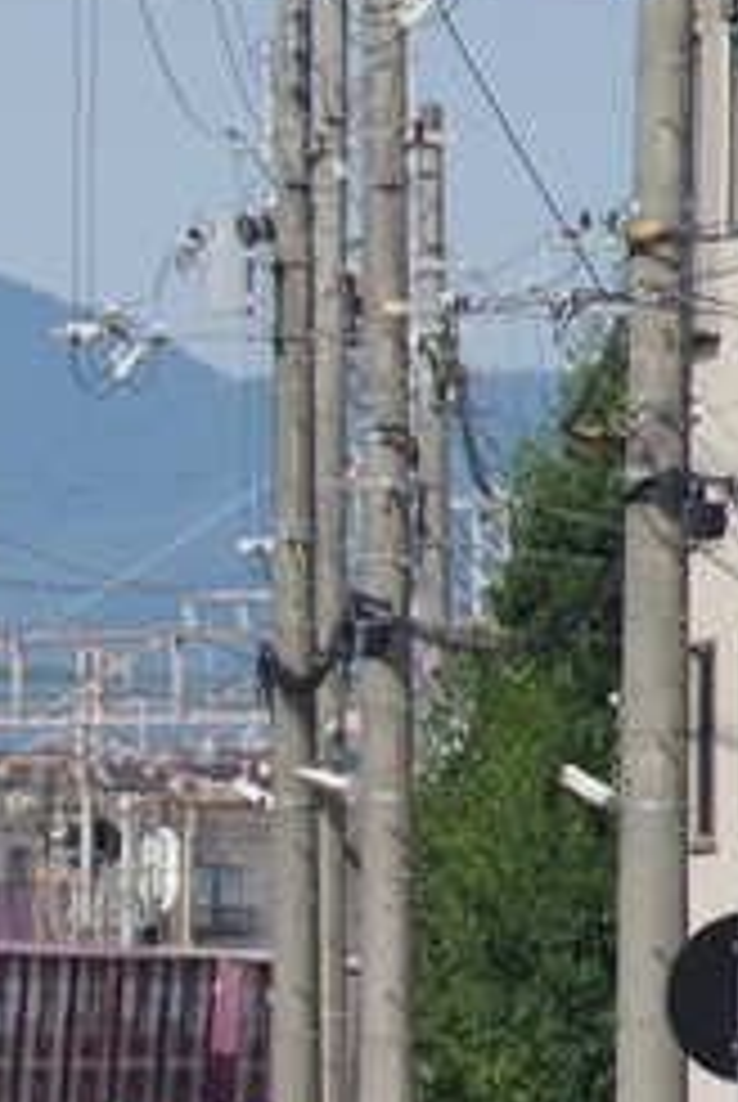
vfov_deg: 2.1
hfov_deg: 1.4
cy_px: 915
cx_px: -976
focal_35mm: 978
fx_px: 29987
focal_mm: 200
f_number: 8
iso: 400
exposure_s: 1/800
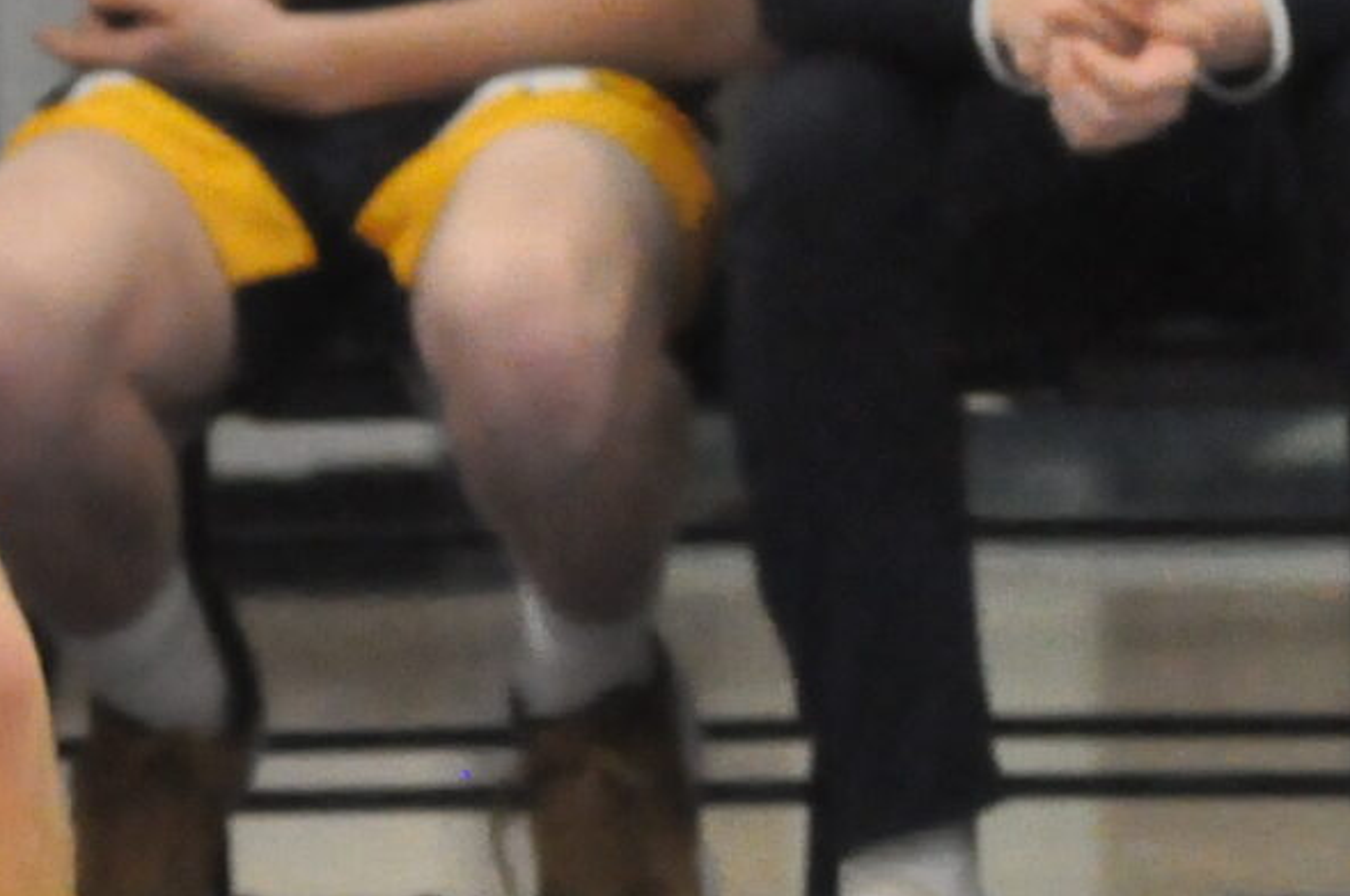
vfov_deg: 1.7
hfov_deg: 2.5
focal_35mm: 815
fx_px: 30527
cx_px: 1006
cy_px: -124
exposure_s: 1/250
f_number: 4.8
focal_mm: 125
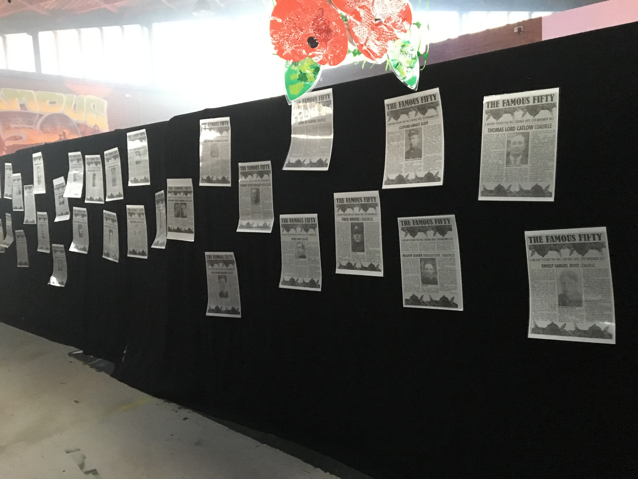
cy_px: 240
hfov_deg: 61.7
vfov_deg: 48.2
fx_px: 534
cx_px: 319
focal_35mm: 29
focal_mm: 4.15
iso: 320
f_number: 2.2
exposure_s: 1/17
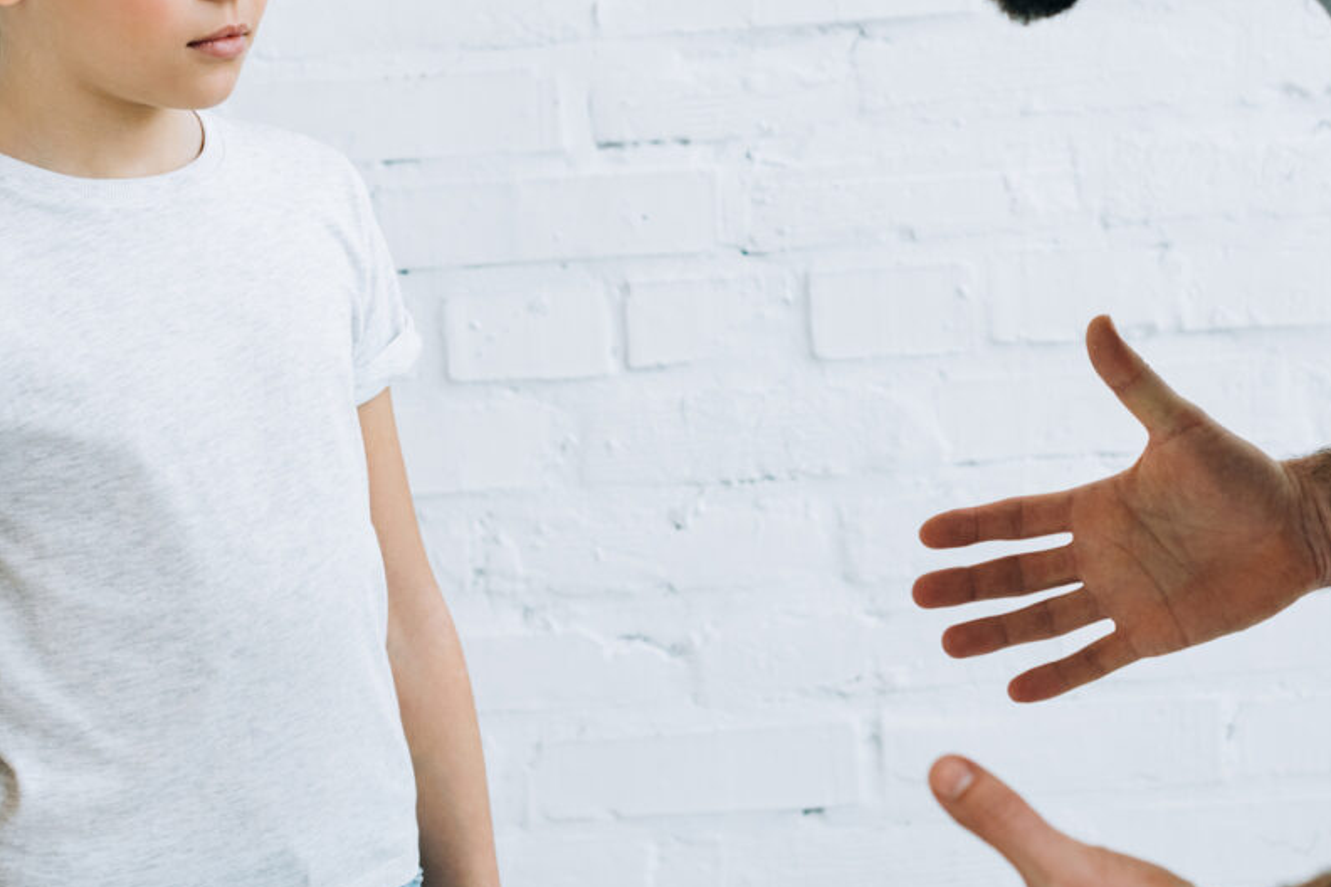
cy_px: 186
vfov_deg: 14.0
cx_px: 671
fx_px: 3586
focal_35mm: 97
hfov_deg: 21.0
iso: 320
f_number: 4
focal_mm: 50
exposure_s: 1/160
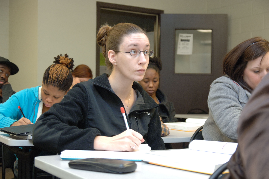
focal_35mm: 60
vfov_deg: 22.6
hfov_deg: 33.4
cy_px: 90
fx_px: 448
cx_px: 134
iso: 500
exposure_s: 1/30
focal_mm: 40
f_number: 3.8
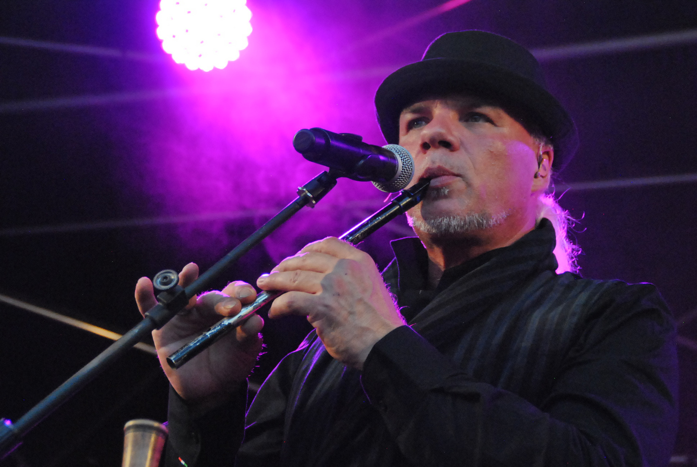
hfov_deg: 22.6
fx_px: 1745
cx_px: 348
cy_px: 234
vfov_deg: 15.2
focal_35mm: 90
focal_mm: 60
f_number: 5
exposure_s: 1/320
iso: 1600
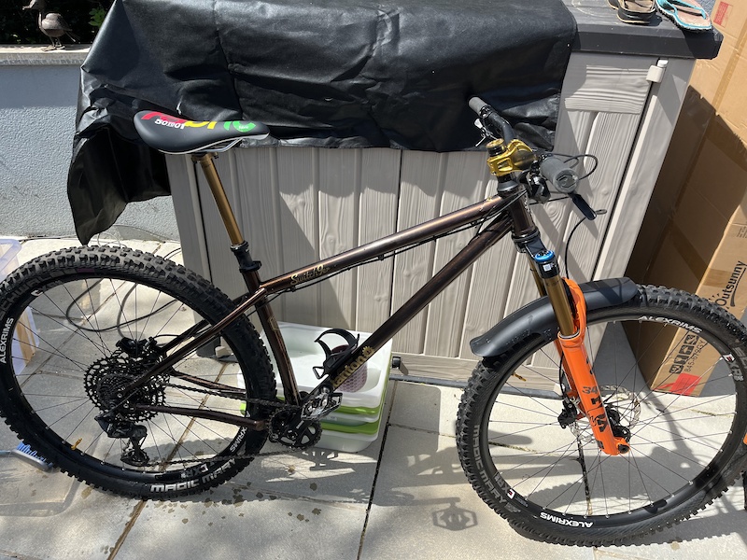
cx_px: 374
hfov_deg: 67.3
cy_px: 280
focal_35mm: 26
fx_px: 561
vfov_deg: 53.1
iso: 50
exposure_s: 1/1890
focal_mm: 5.1
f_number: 1.6
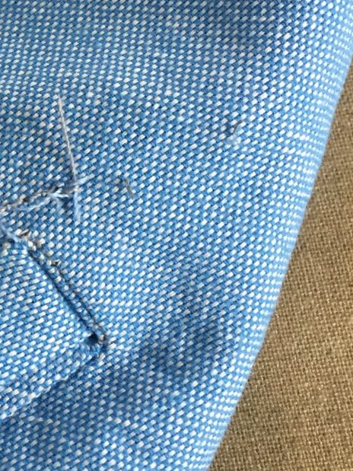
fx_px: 1020
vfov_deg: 25.9
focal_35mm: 75
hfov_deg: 18.4
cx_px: -92
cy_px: 186
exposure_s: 1/30
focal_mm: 4.15
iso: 50
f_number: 2.2
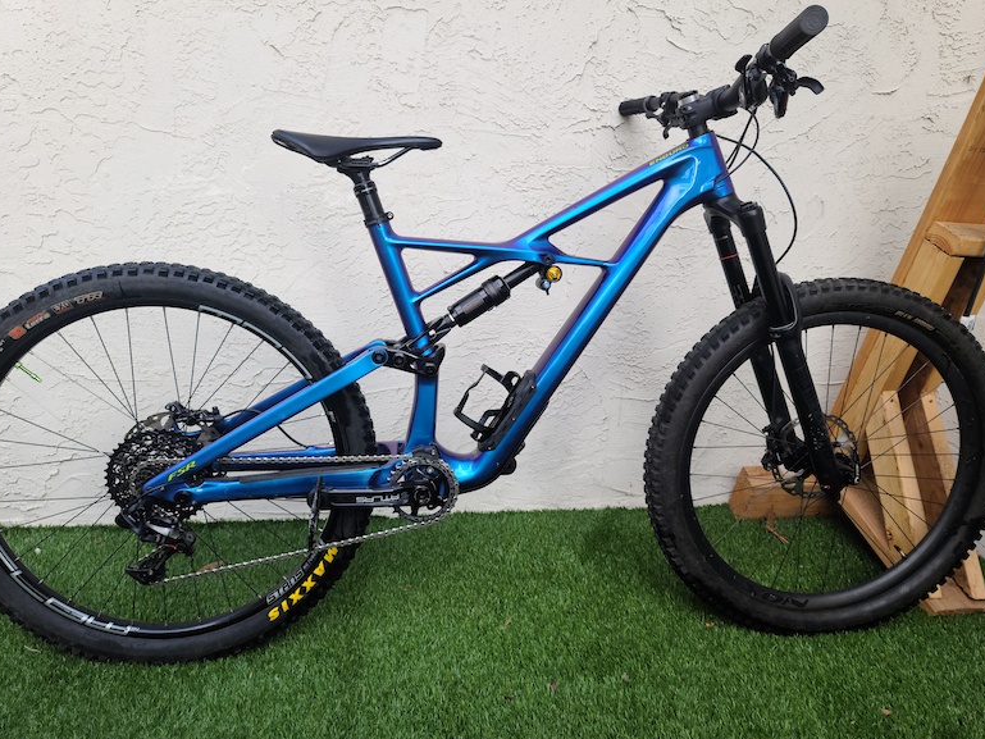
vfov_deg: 53.1
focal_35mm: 26
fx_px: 740
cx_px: 501
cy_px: 364
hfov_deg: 67.3
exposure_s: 1/126
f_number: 1.8
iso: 16
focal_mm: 7
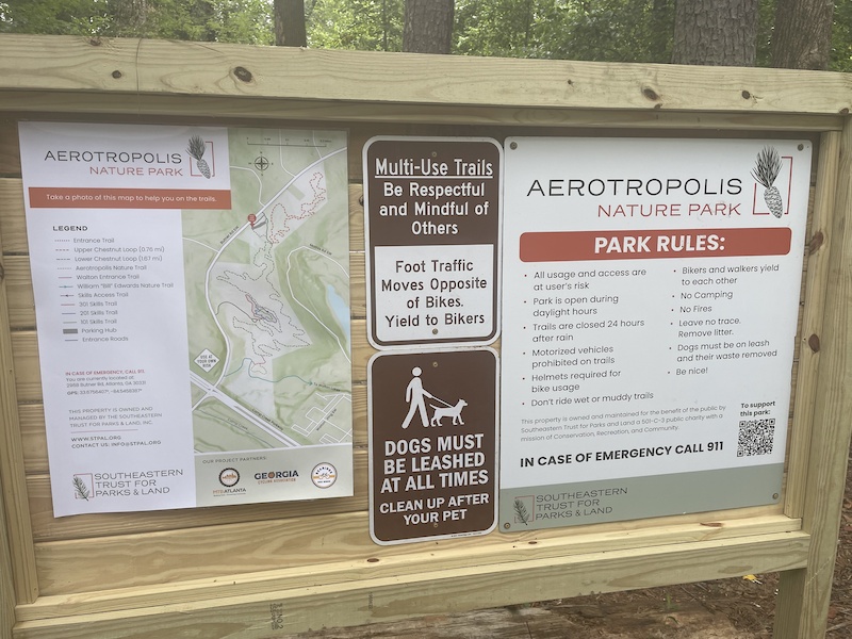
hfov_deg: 67.3
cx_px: 426
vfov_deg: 53.1
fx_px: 640
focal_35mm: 26
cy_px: 320
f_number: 1.6
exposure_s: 1/230
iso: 32
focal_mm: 4.2
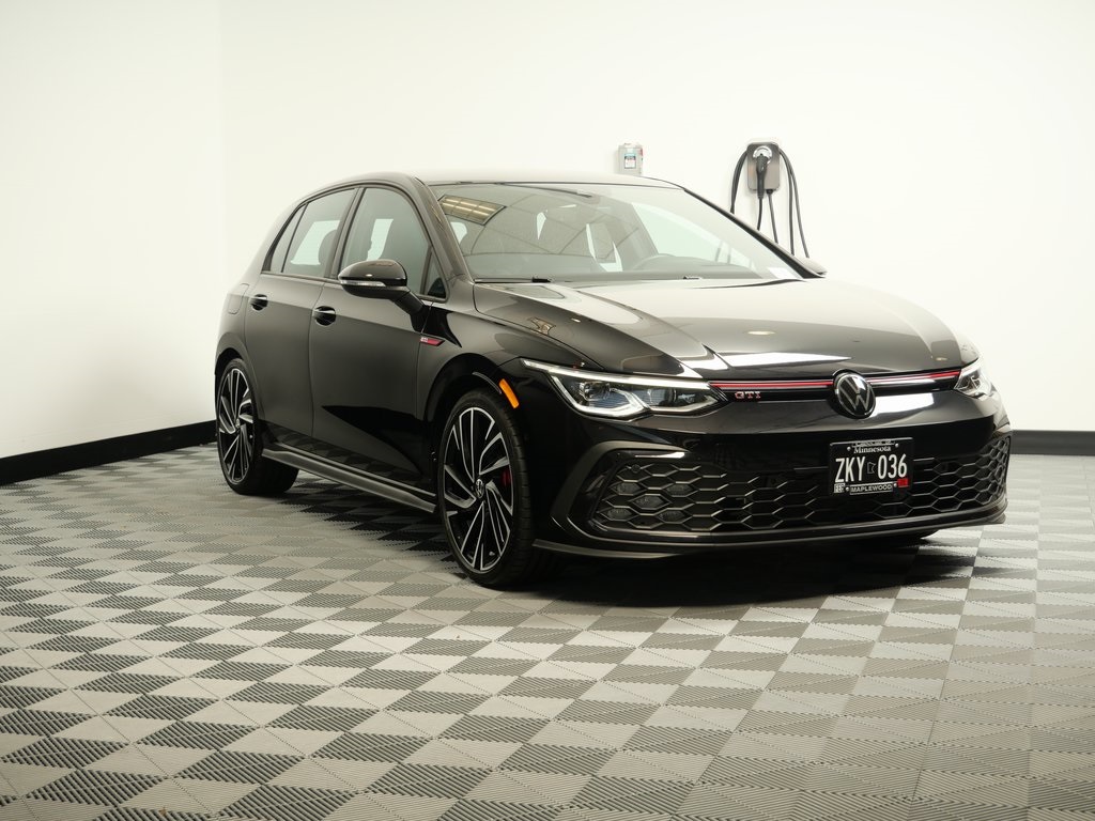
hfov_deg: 35.5
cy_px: 410
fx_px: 1708
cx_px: 548
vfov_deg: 27.0
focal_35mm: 54
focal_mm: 27
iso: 250
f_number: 4.6
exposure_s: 1/250
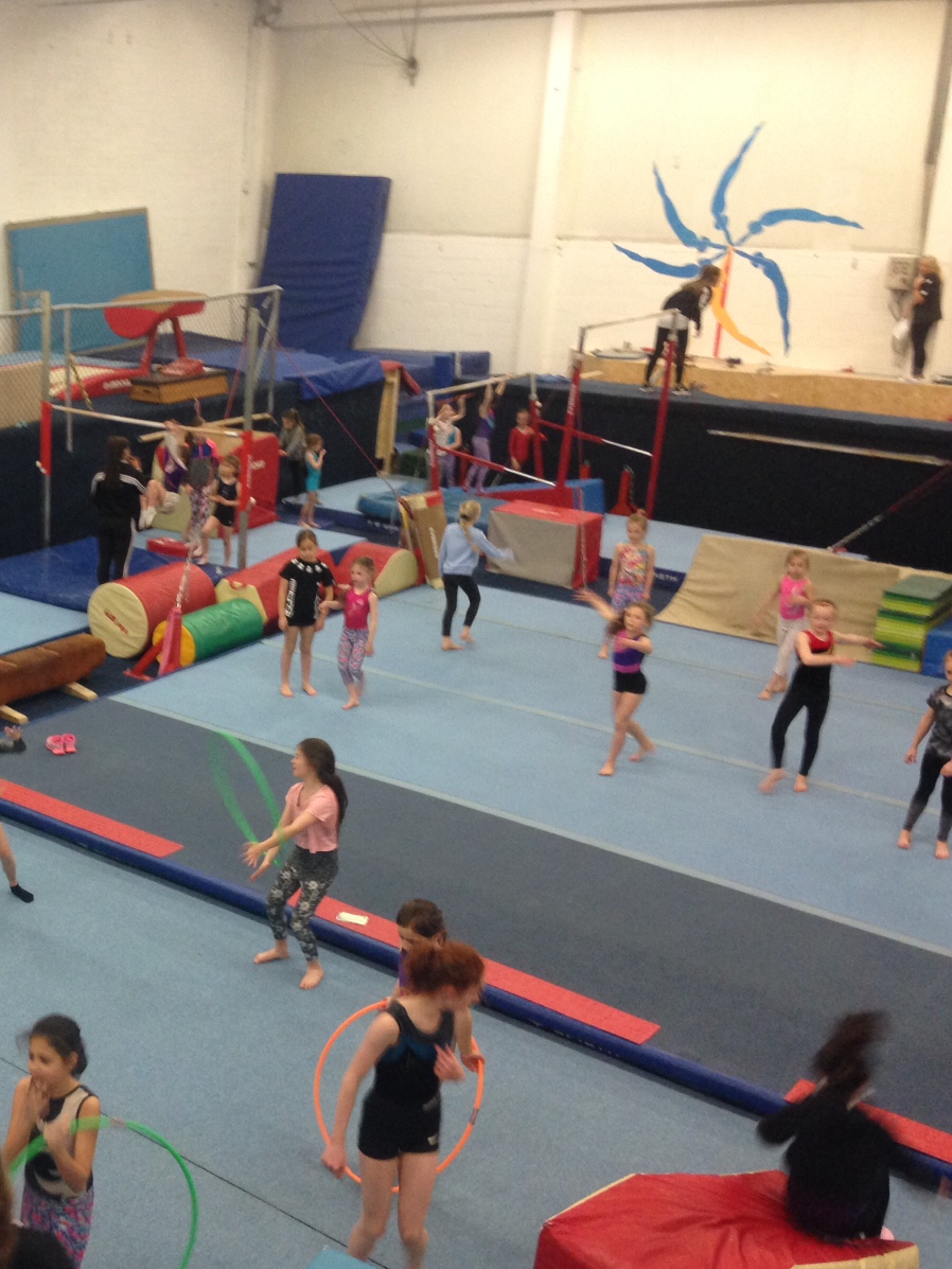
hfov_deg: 30.8
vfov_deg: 42.1
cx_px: 105
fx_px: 1650
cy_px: 627
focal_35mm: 45
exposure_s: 1/20
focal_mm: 4.12
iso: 160
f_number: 2.4
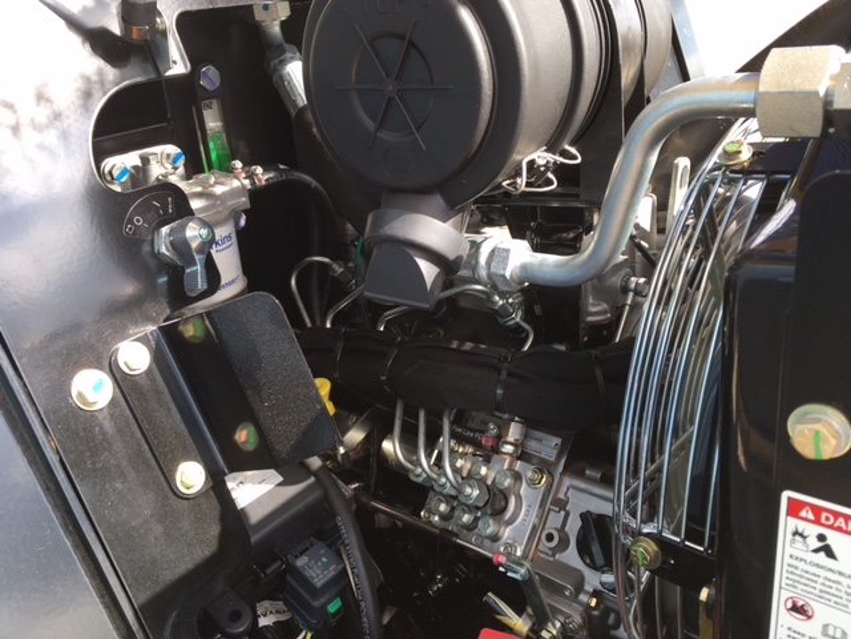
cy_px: 320
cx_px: 426
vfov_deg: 48.2
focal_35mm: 29
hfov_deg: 61.7
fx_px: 713
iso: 25
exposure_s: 1/209
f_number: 2.2
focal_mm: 4.15
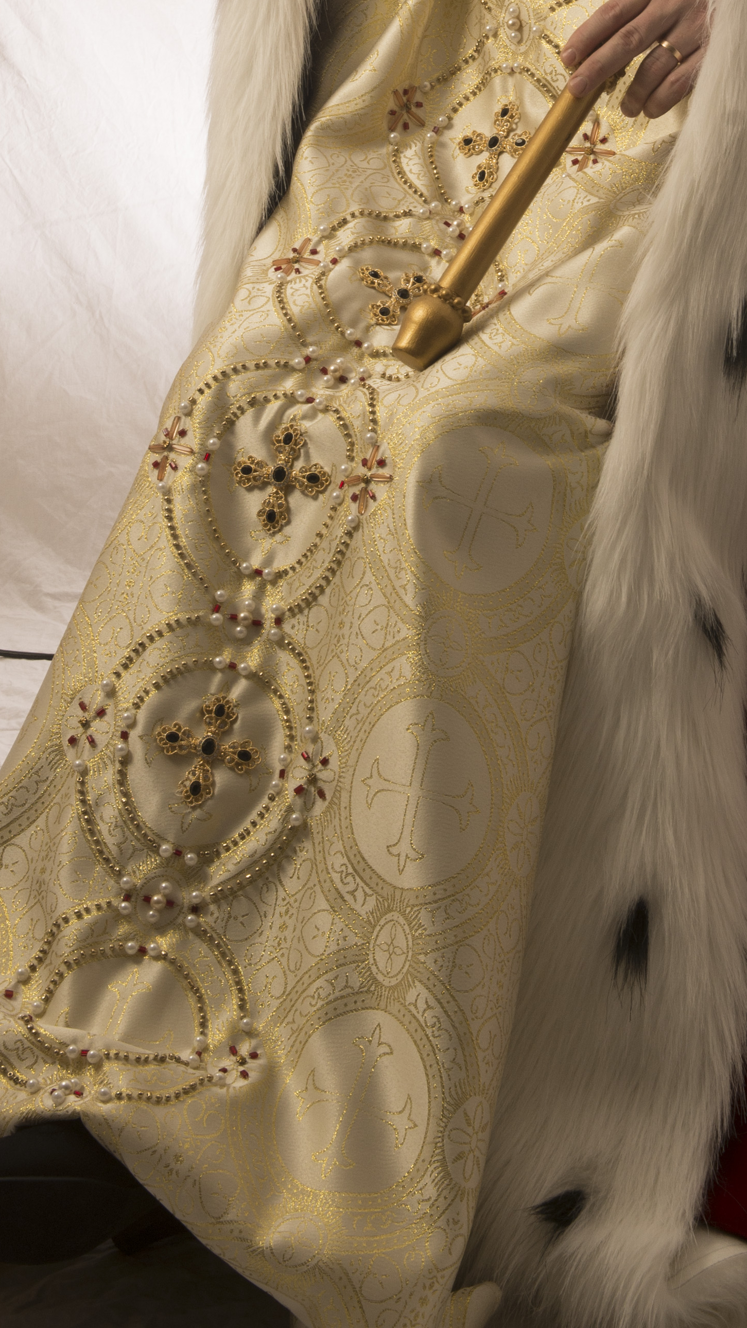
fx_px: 3873
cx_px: 578
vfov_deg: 19.0
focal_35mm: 110
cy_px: 39
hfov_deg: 11.0
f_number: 13
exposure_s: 1/60
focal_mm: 45
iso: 250
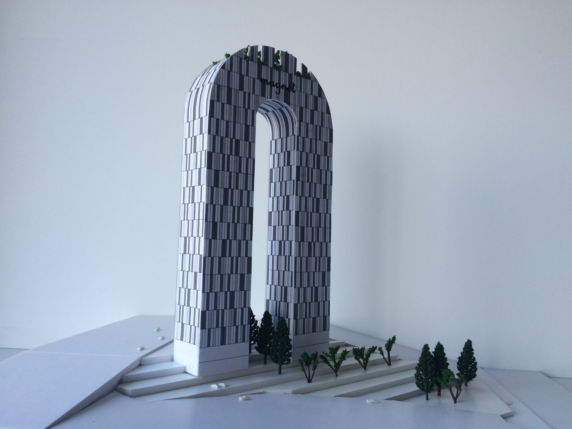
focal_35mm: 29
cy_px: 214
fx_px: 479
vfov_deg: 48.2
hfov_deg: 61.7
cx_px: 286
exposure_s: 1/237
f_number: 2.2
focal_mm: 4.15
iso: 32
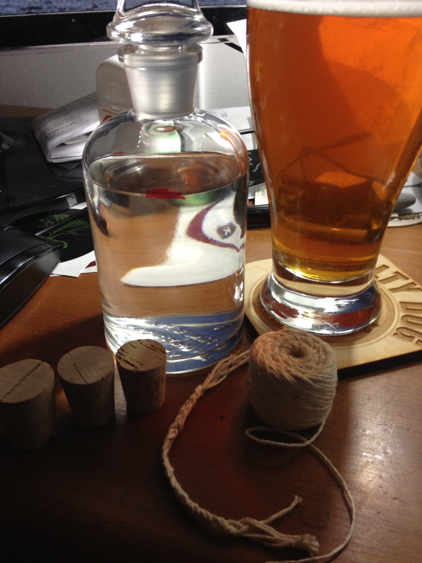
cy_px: 282
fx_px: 569
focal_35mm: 35
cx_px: 211
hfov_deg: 40.7
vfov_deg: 52.6
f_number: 2.4
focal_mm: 4.28
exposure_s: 1/20
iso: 64
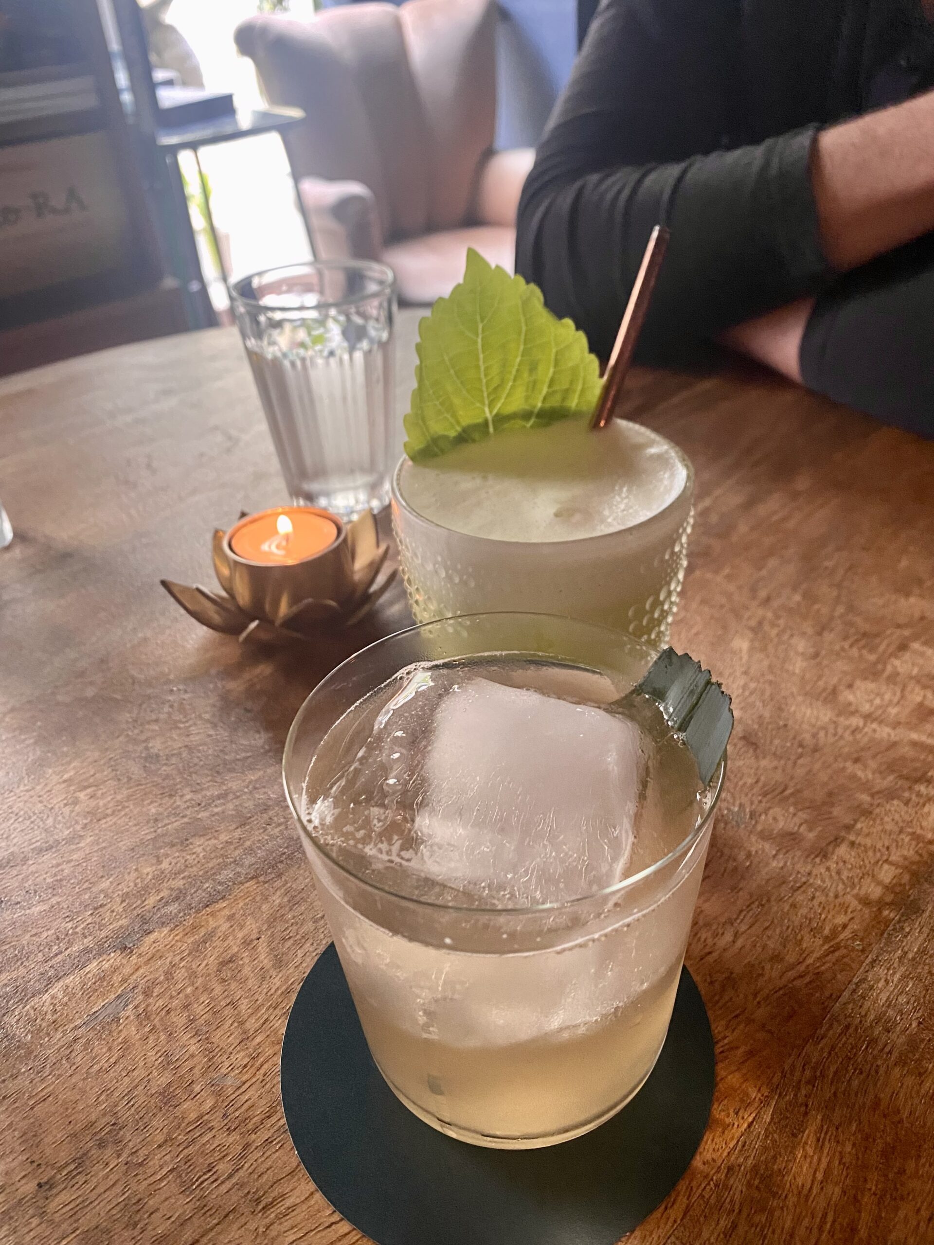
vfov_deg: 67.3
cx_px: 467
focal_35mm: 26
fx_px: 935
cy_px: 622
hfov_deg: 53.1
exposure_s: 1/50
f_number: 1.8
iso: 400
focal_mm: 4.25
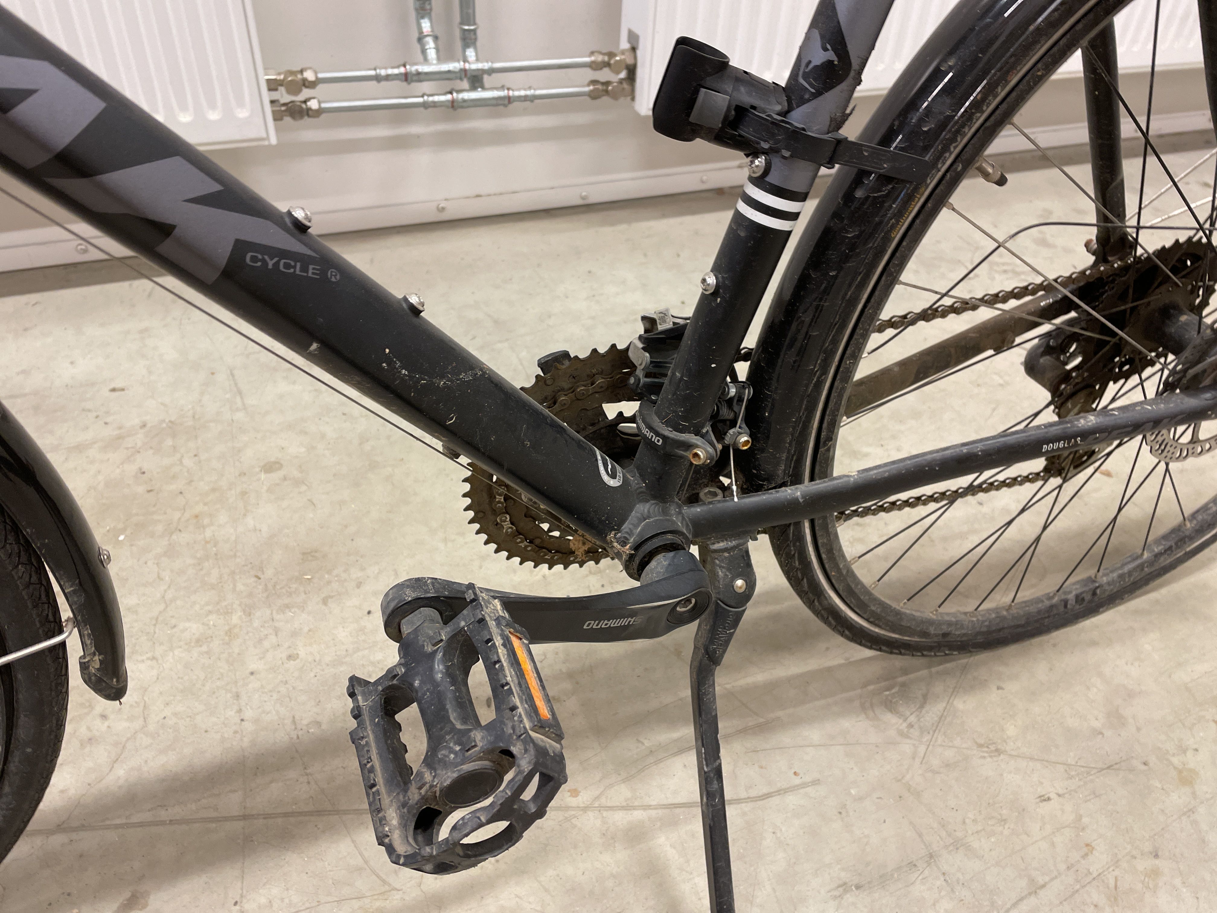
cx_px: 608
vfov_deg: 53.1
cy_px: 456
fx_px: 914
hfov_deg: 67.3
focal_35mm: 26
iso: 125
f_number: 1.6
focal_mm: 4.2
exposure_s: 1/50
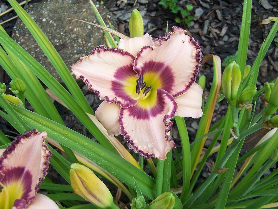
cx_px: 139
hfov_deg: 49.0
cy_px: 104
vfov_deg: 37.7
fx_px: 305
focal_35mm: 38
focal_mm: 6.3
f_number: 2.8
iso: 80
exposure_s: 1/400
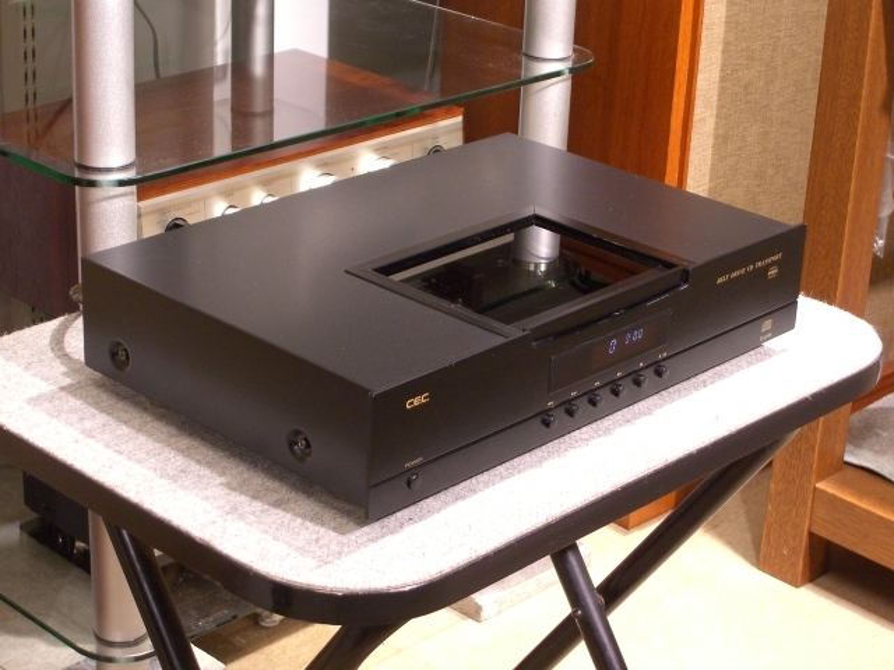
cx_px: 447
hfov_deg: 24.4
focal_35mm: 80
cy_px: 335
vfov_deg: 18.4
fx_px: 2066
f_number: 4.4
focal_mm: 16.6
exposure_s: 1/8
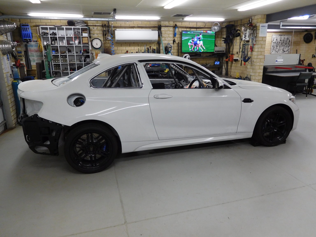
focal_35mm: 25
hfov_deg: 69.4
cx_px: 158
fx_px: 228
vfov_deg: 54.9
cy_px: 118
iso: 200
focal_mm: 4.5
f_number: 3.4
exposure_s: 1/30
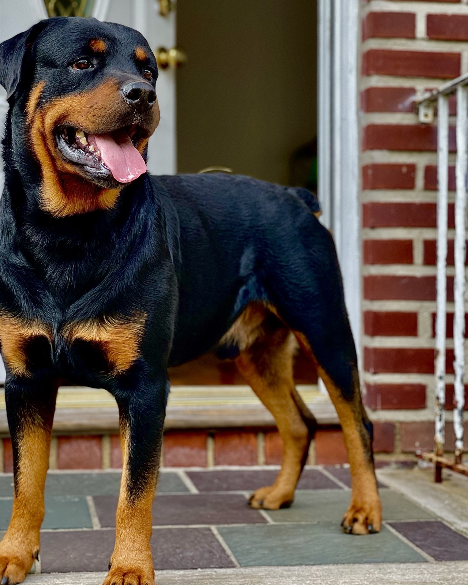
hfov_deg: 19.2
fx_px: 1385
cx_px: 211
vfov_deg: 23.8
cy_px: 259
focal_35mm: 80
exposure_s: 1/121
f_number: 2.2
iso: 50
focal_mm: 7.5
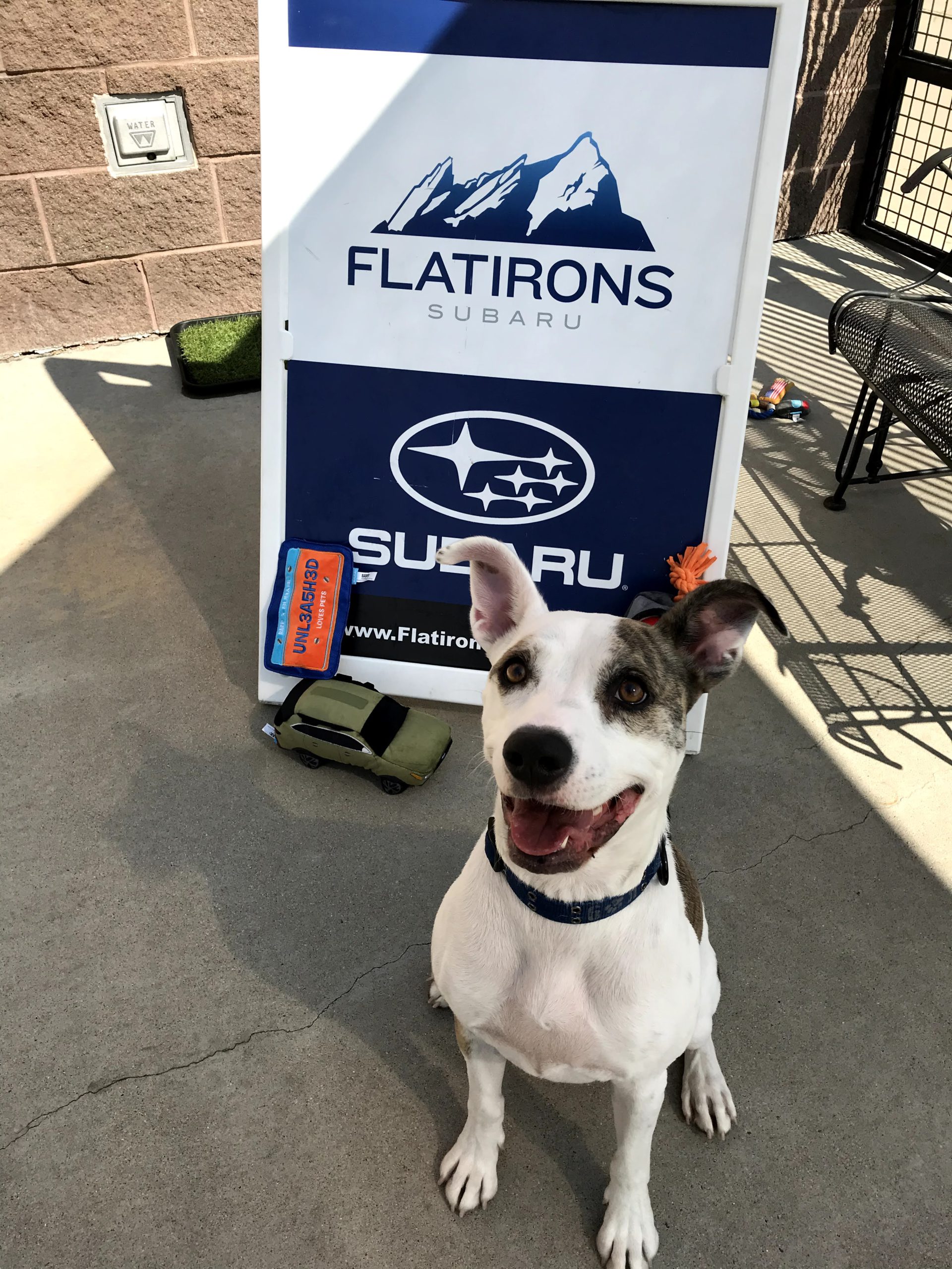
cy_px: 634
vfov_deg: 63.4
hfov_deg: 49.7
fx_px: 1027
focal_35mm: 28
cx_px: 476
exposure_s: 1/1650
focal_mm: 3.99
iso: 20
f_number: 1.8
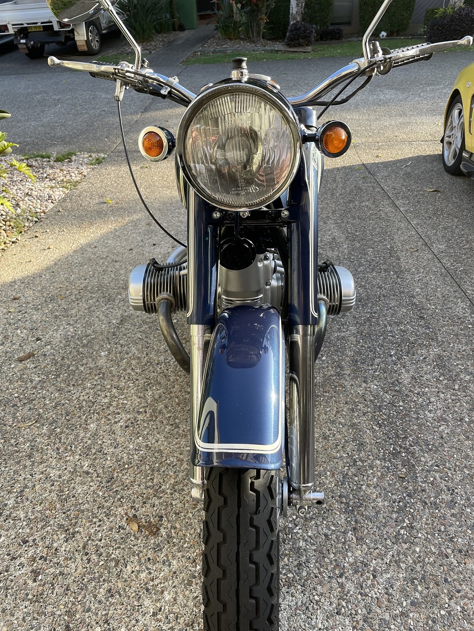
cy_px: 316
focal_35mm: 26
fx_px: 475
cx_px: 237
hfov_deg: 53.1
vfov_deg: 67.3
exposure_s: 1/310
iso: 32
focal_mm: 4.2
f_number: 1.6
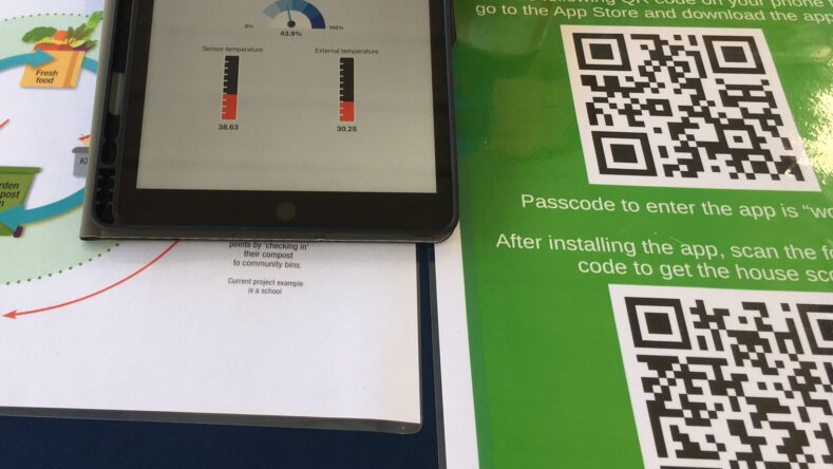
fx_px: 906
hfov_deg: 49.0
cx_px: 321
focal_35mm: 41
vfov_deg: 28.6
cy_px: 118
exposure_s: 1/100
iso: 25
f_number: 2.2
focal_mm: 4.15
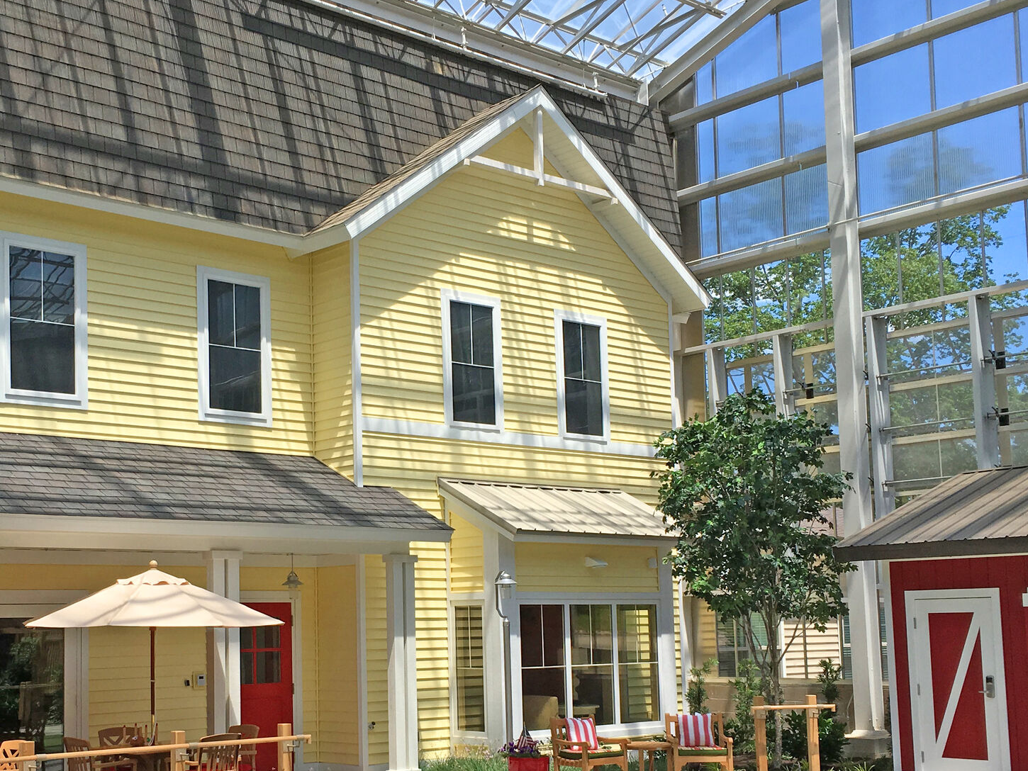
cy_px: 509
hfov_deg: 39.4
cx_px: 386
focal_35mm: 48
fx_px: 1426
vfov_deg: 30.1
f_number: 2.2
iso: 25
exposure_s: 1/1326
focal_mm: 4.15
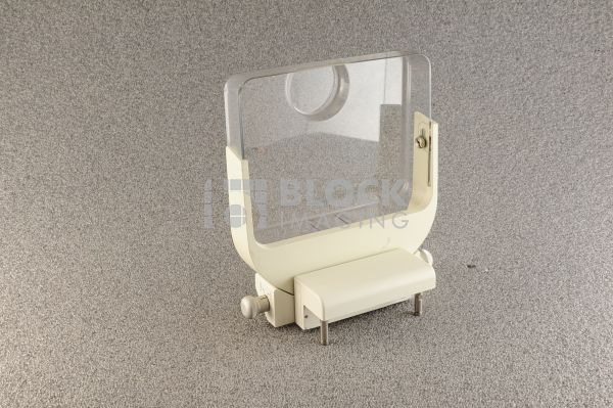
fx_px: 851
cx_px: 306
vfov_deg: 26.9
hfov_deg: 39.6
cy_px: 204
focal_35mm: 50
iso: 1600
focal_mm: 50
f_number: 13
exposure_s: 1/160
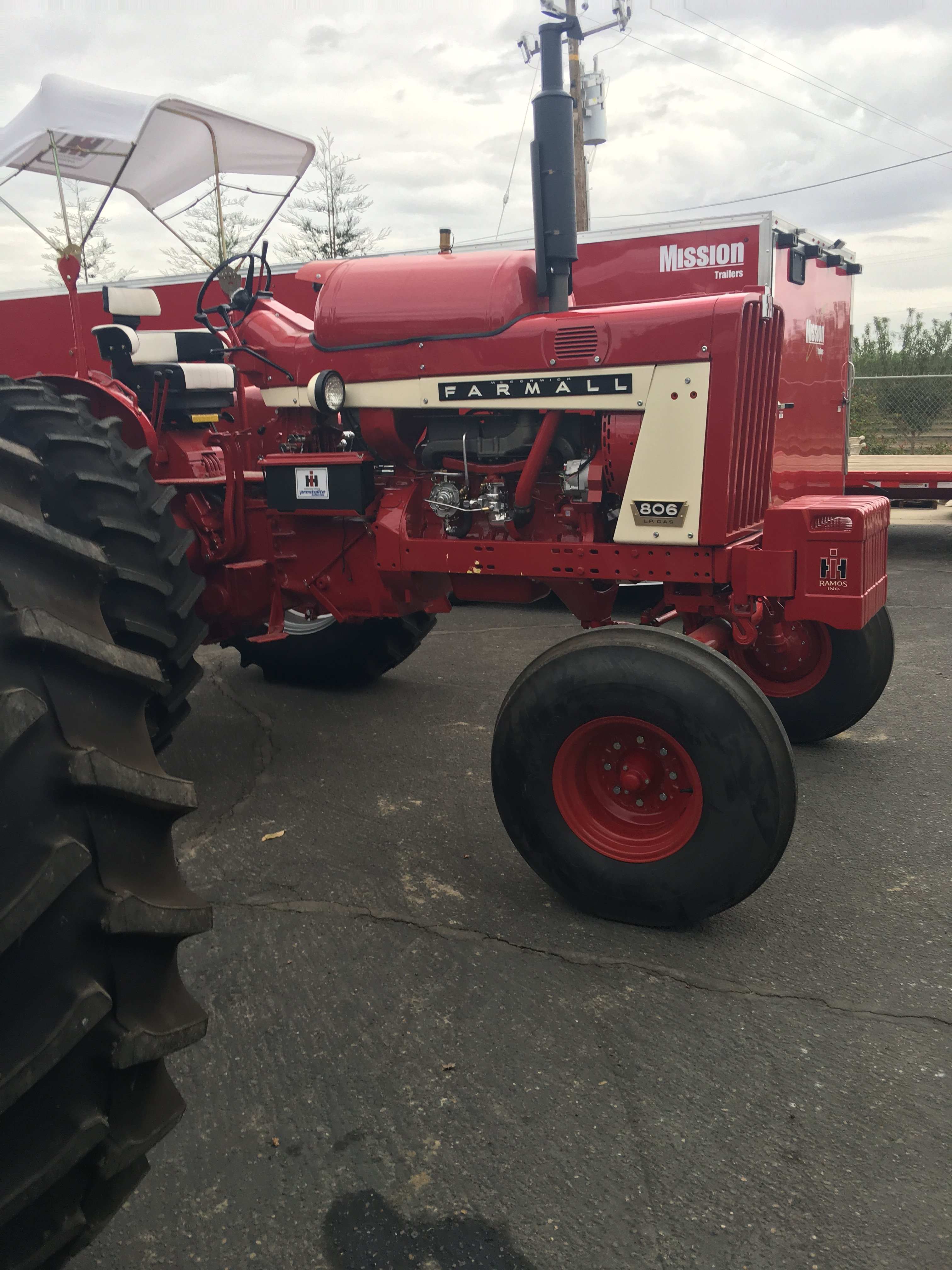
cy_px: 635
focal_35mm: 29
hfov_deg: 48.2
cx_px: 476
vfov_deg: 61.7
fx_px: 1063
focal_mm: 4.15
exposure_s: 1/120
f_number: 2.2
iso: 25
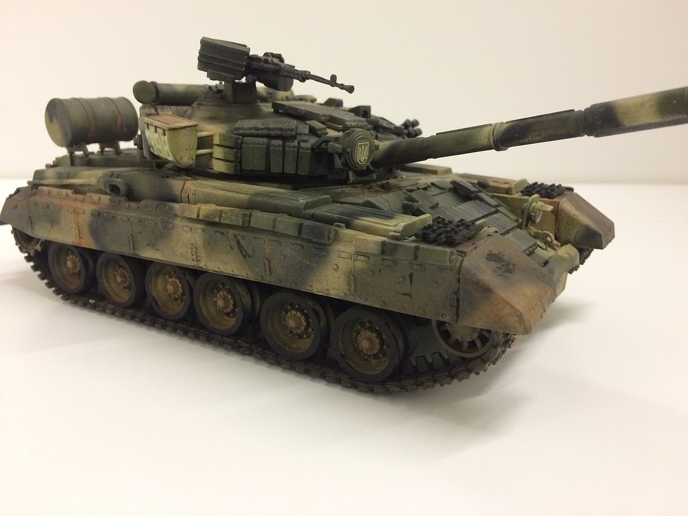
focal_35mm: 29
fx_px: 576
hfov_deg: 61.7
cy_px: 258
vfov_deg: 48.2
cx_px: 344
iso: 160
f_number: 2.2
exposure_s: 1/30
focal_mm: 4.15
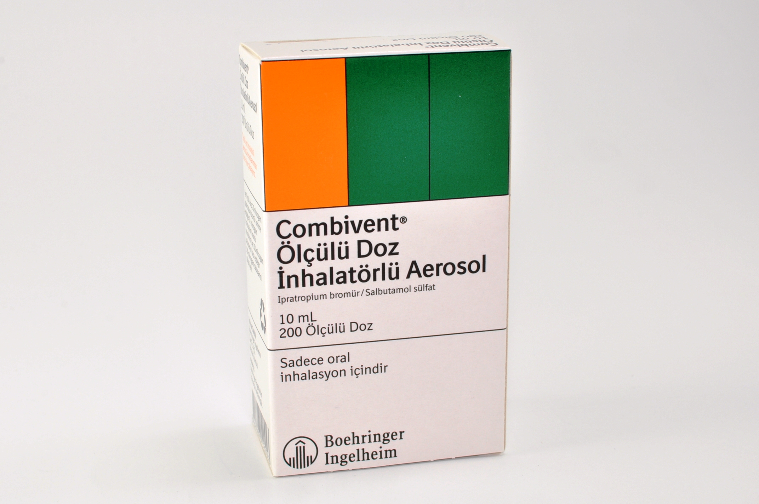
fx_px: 1390
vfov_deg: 20.6
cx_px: 380
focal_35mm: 66
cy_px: 252
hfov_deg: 30.5
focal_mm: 44
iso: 200
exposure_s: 1/40
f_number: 13
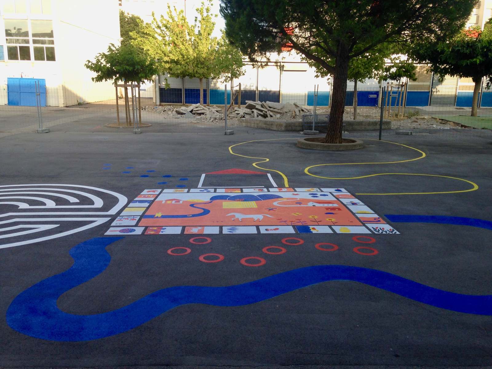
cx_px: 246
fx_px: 469
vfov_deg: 42.9
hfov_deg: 55.4
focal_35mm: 33
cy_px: 184
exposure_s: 1/354
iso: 50
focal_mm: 4.12
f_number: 2.4
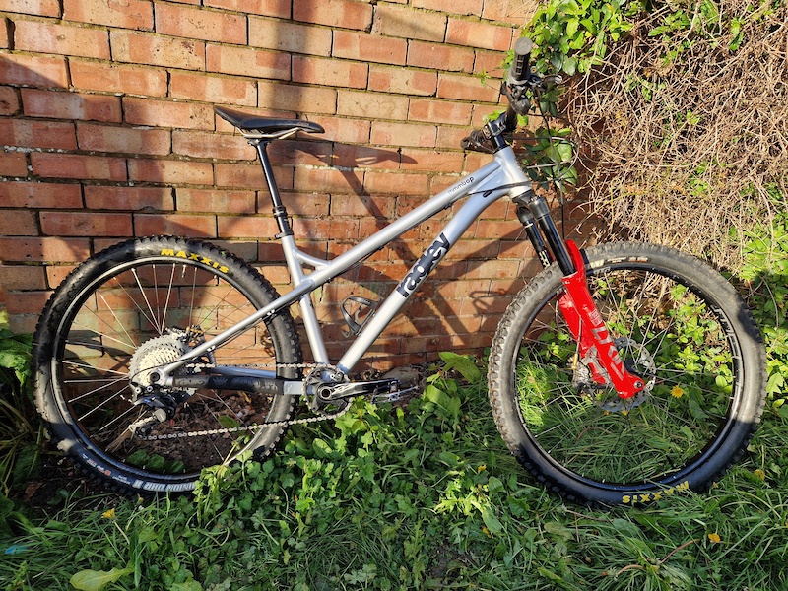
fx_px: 524
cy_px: 296
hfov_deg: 73.9
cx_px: 394
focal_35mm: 23
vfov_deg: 58.9
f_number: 1.8
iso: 50
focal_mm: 5.4
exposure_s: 1/317
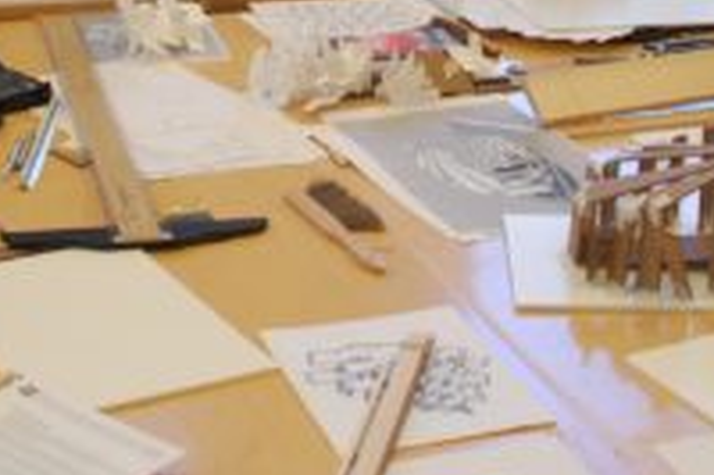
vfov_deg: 14.1
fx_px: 1883
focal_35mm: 95
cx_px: 330
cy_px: -52
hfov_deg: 21.5
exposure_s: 1/60
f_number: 4
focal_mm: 18
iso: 400
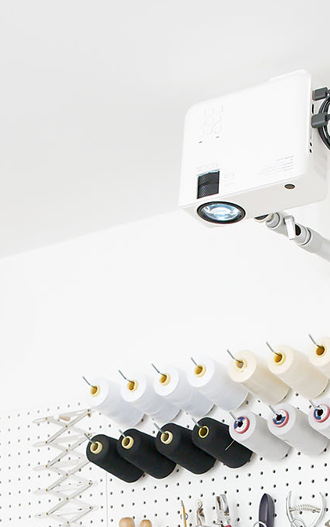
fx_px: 1367
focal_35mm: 95
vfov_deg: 20.0
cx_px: 248
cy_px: 693
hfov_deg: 13.7
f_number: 5
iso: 2000
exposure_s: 1/250
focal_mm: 35
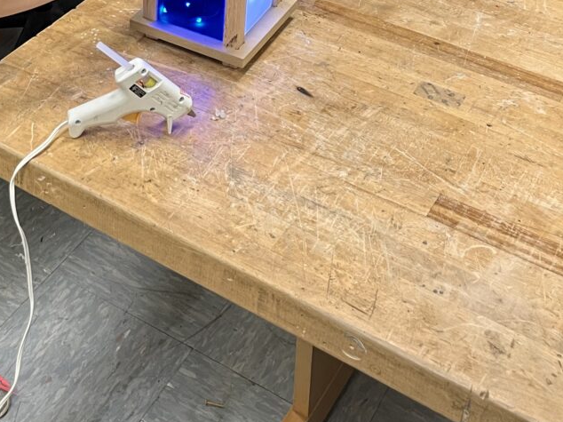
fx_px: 1024
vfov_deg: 21.9
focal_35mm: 63
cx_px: 88
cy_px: -57
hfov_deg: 29.8
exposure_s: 1/60
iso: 125
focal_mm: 5.1
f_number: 1.6
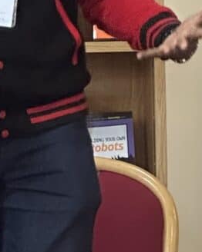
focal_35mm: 391
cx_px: -56
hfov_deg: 3.9
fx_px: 2925
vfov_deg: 4.9
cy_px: 46
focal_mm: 9
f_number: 2.8
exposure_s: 1/50
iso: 250
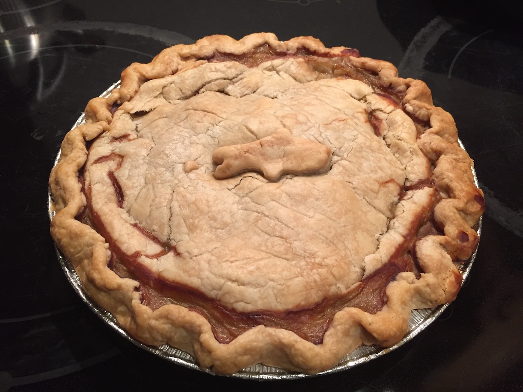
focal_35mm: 29
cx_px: 262
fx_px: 438
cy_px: 196
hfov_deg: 61.7
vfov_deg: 48.2
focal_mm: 4.15
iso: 125
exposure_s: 1/30
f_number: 2.2
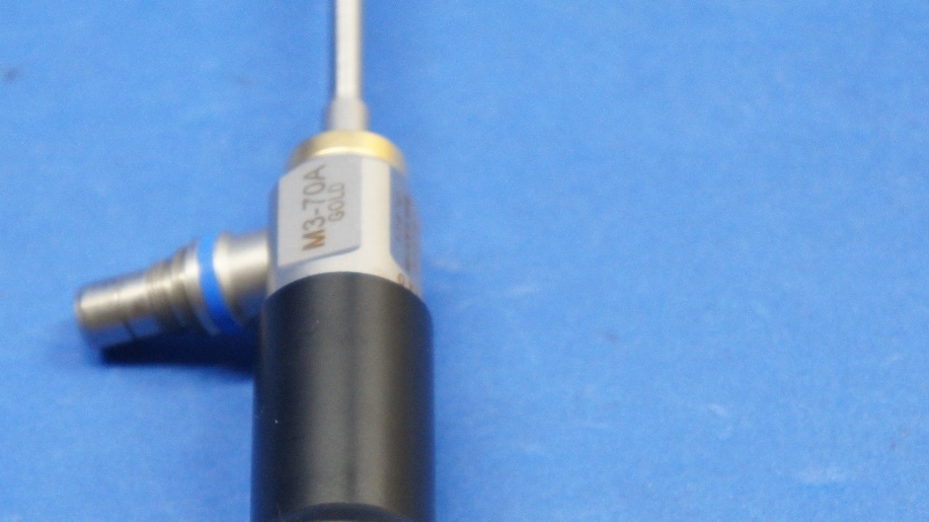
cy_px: 518
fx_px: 3618
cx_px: 351
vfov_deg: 8.2
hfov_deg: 14.6
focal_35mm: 147
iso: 1250
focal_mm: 55
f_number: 5.6
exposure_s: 1/100
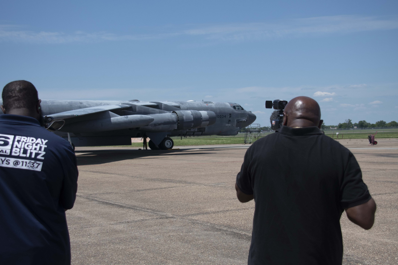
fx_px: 580
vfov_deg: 25.8
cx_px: 199
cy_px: 132
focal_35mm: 52
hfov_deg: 37.9
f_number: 5
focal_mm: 35
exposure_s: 1/6400
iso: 500
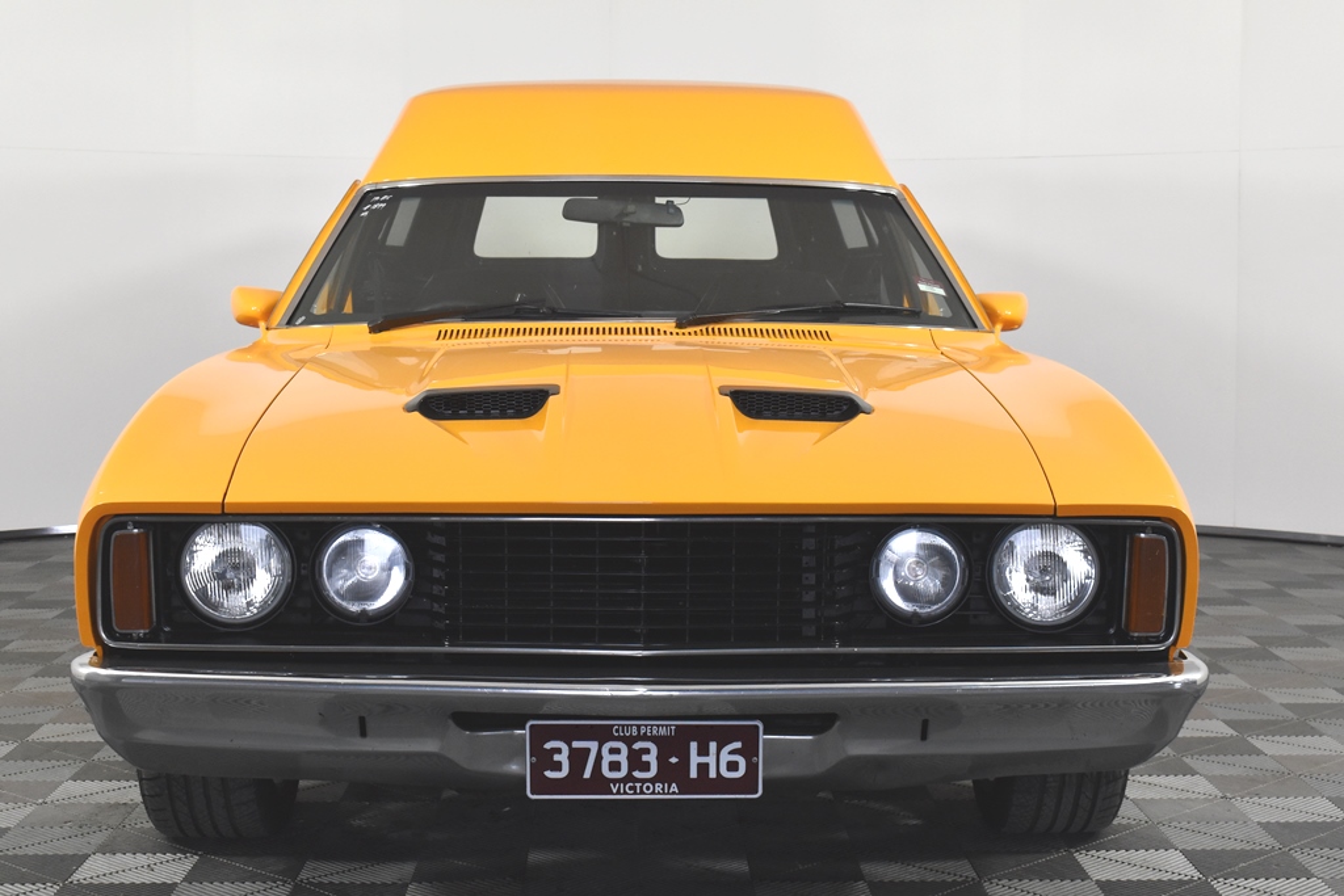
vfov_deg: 23.8
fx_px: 2128
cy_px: 448
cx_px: 672
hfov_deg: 35.0
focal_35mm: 57
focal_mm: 38
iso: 1600
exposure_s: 1/250
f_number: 8
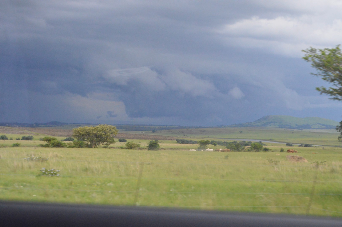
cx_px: 171
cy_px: 114
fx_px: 683
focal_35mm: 72
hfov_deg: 28.1
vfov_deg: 18.9
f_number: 5.6
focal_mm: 48
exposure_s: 1/500
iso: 2800
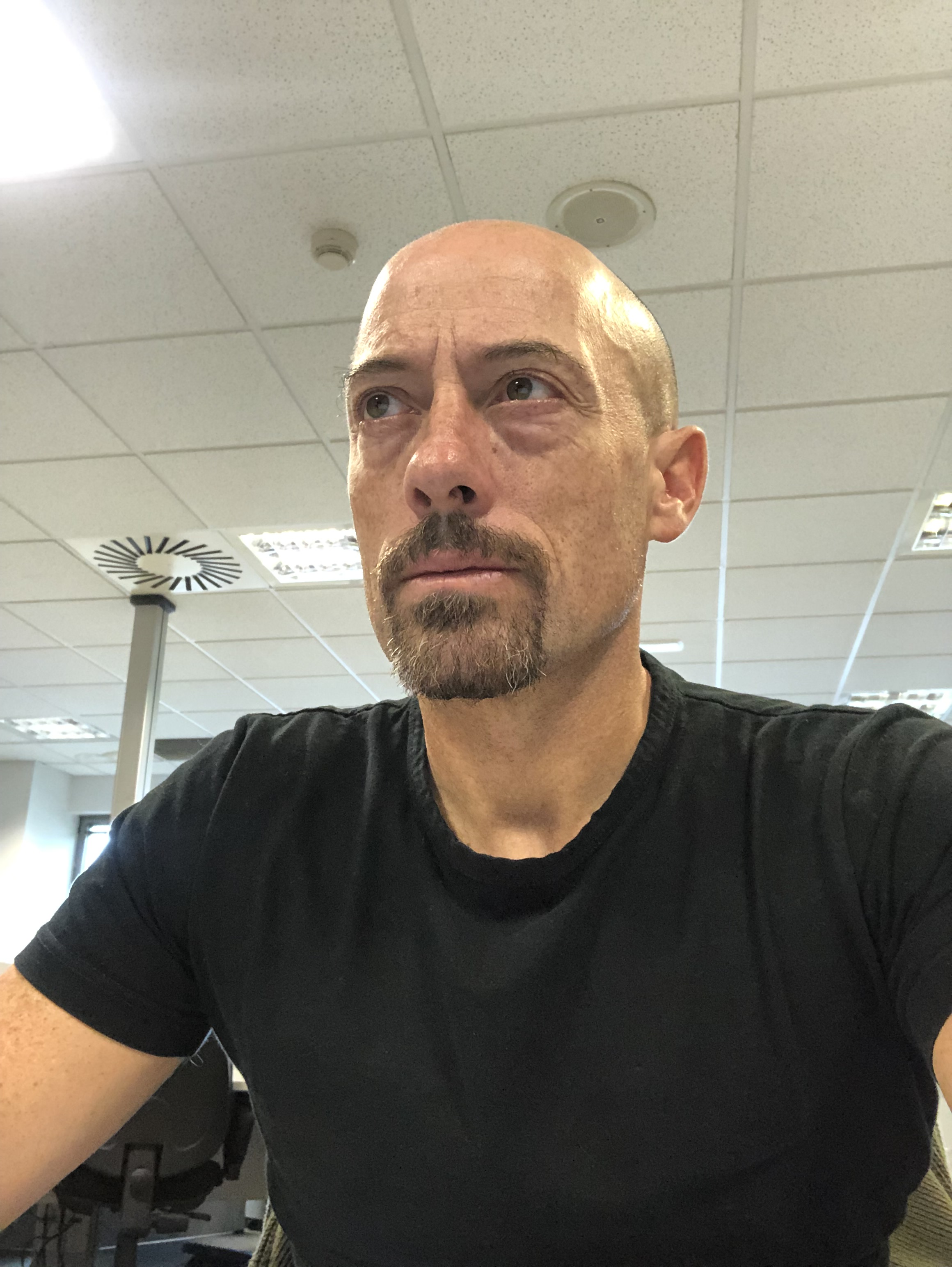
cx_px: 476
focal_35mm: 32
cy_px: 634
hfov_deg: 44.2
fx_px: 1172
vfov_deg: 56.8
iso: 200
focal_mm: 2.87
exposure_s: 1/50
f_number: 2.2
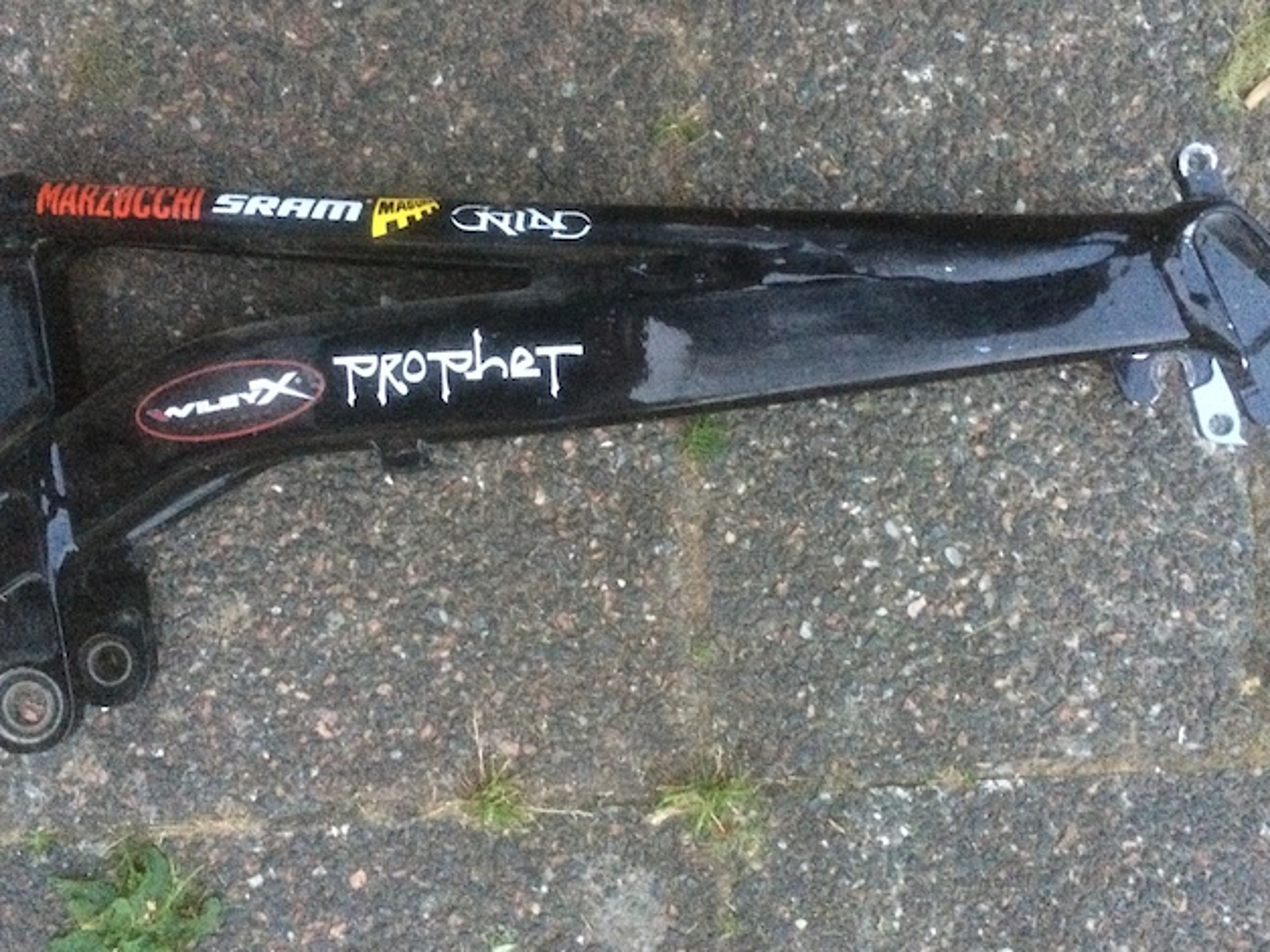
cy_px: 401
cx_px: 624
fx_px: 1357
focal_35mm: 37
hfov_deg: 50.1
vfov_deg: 38.6
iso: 640
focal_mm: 4.15
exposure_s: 1/17
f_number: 2.2
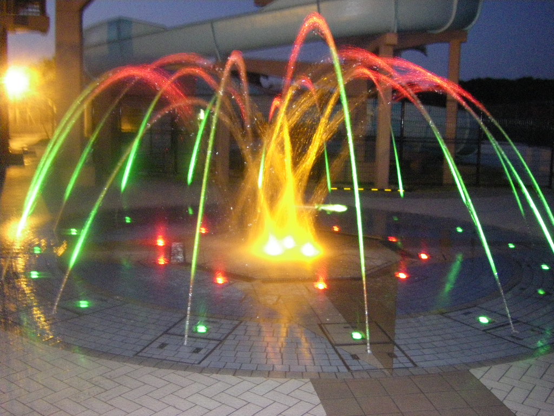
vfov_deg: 37.7
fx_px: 608
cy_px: 208
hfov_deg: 49.0
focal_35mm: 38
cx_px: 277
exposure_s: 1
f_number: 3.5
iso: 800
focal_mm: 6.3
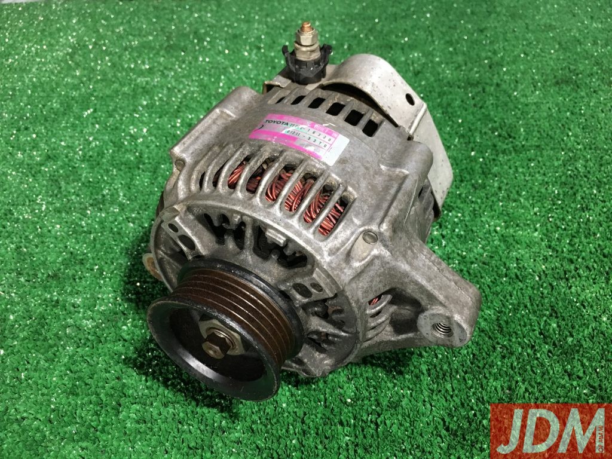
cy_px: 230
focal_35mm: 29
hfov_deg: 61.7
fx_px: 513
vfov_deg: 48.2
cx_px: 306
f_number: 2.2
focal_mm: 4.15
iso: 200
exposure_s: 1/24
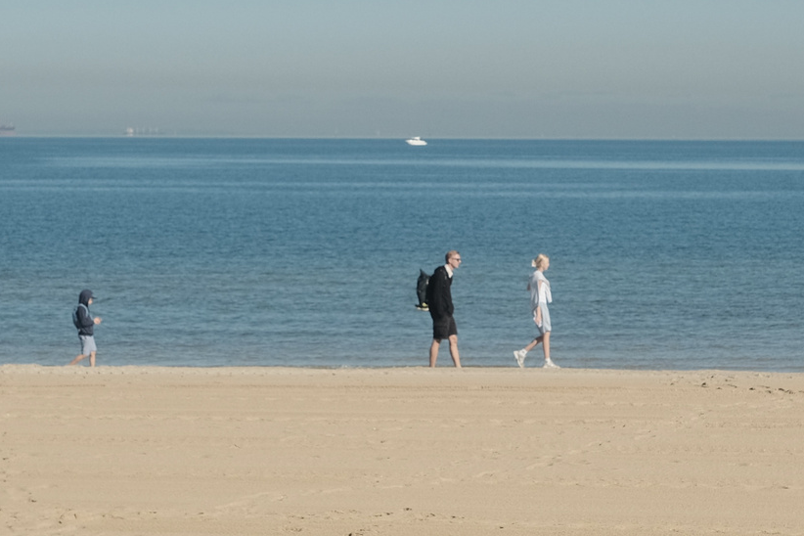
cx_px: 318
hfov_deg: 27.6
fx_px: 1630
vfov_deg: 18.6
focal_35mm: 73
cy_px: 184
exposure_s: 1/1250
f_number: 5.6
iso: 320
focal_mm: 33
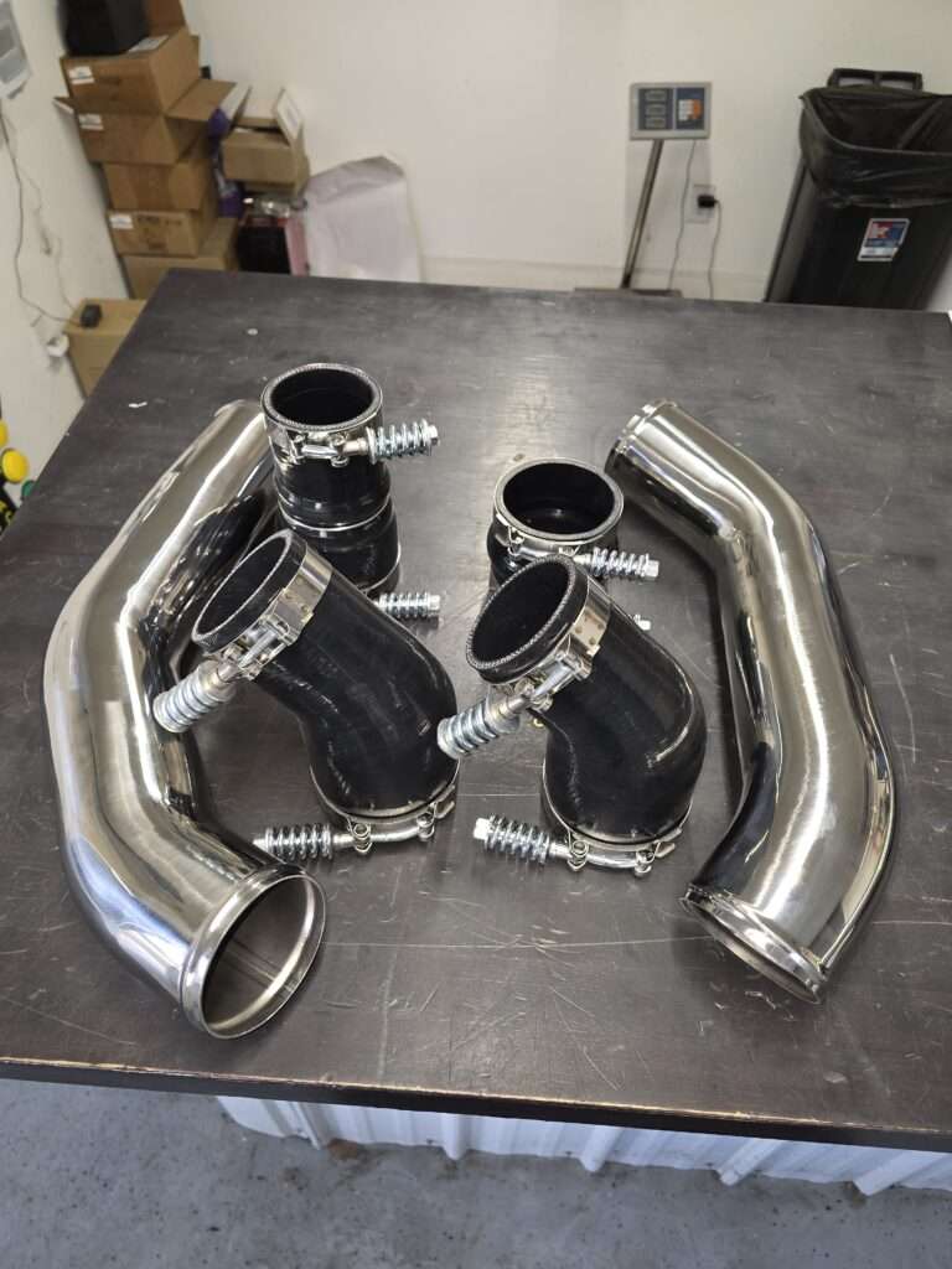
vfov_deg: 73.9
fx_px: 843
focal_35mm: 23
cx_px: 476
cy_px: 634
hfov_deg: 58.9
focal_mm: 6.3
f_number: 1.7
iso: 80
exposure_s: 1/60
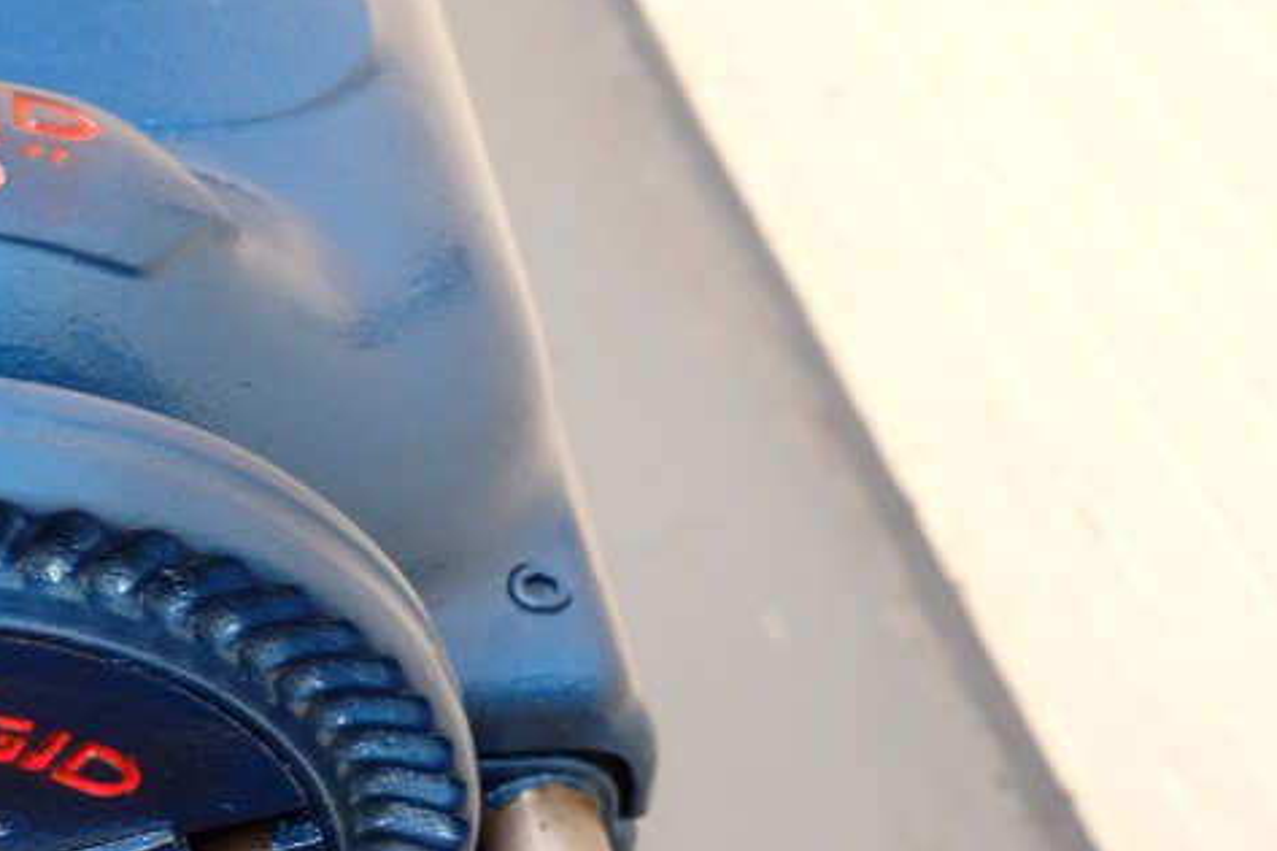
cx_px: -8
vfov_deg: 25.5
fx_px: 1844
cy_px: 696
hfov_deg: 34.6
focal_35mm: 52
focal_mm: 16
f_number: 3.5
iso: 200
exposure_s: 1/7
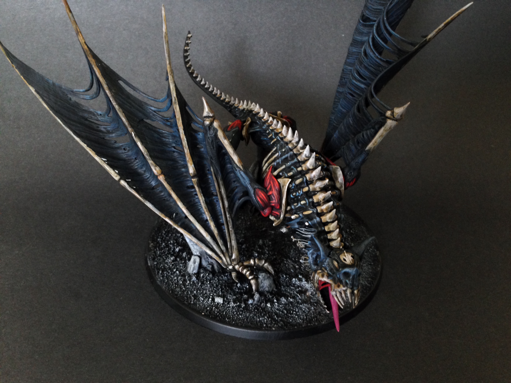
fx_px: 487
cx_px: 256
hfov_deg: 55.4
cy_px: 192
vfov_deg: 42.9
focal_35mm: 33
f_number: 2.4
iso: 250
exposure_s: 1/20
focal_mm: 4.12
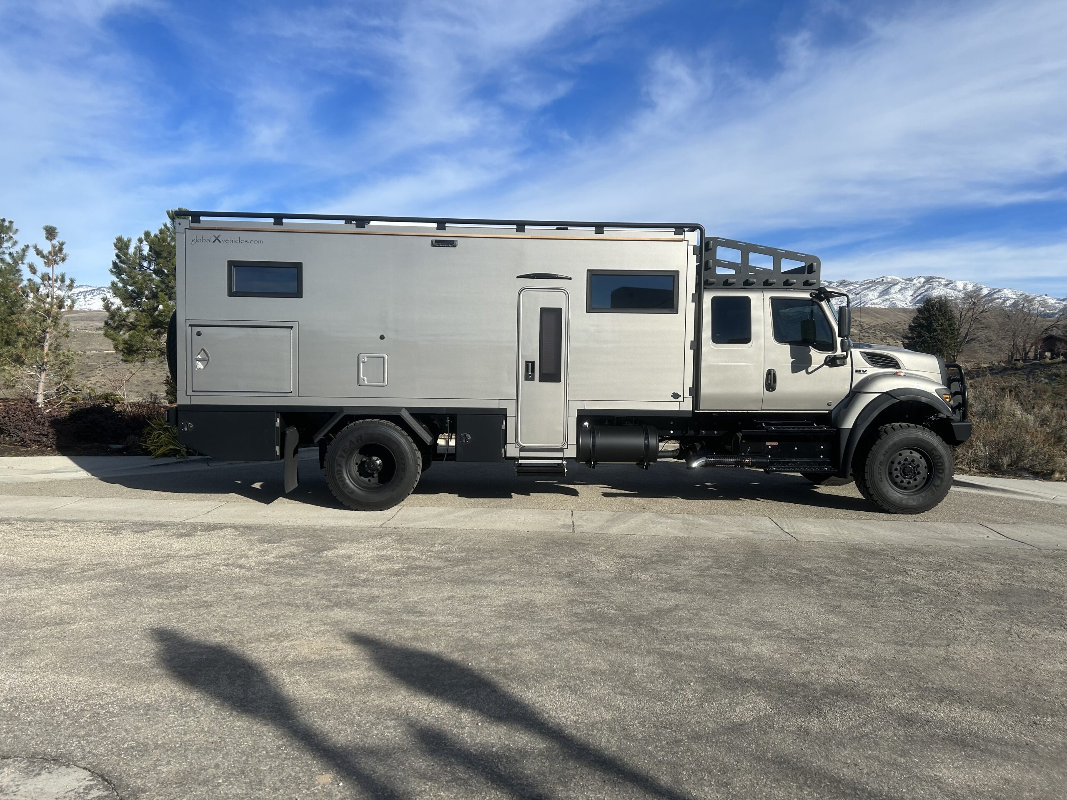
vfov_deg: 53.1
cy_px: 400
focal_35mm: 26
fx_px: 801
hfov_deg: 67.3
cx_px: 534
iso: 50
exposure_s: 1/5587
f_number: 1.5
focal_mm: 5.7
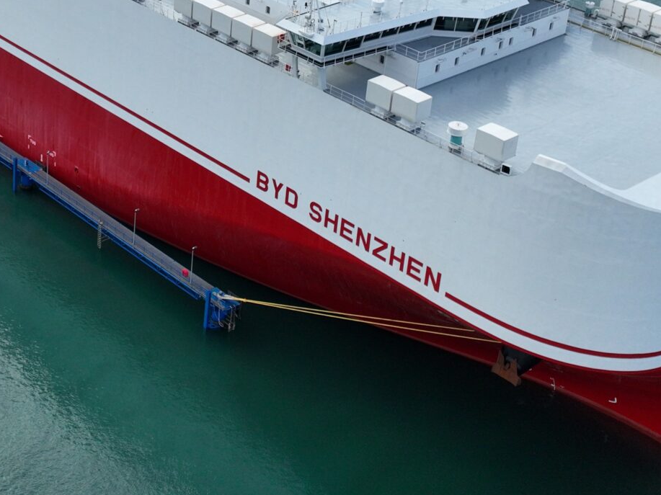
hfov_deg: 27.7
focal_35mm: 67
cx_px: 40
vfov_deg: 21.6
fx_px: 1279
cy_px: 79
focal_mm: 12.29
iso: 220
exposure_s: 1/2500
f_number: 2.8
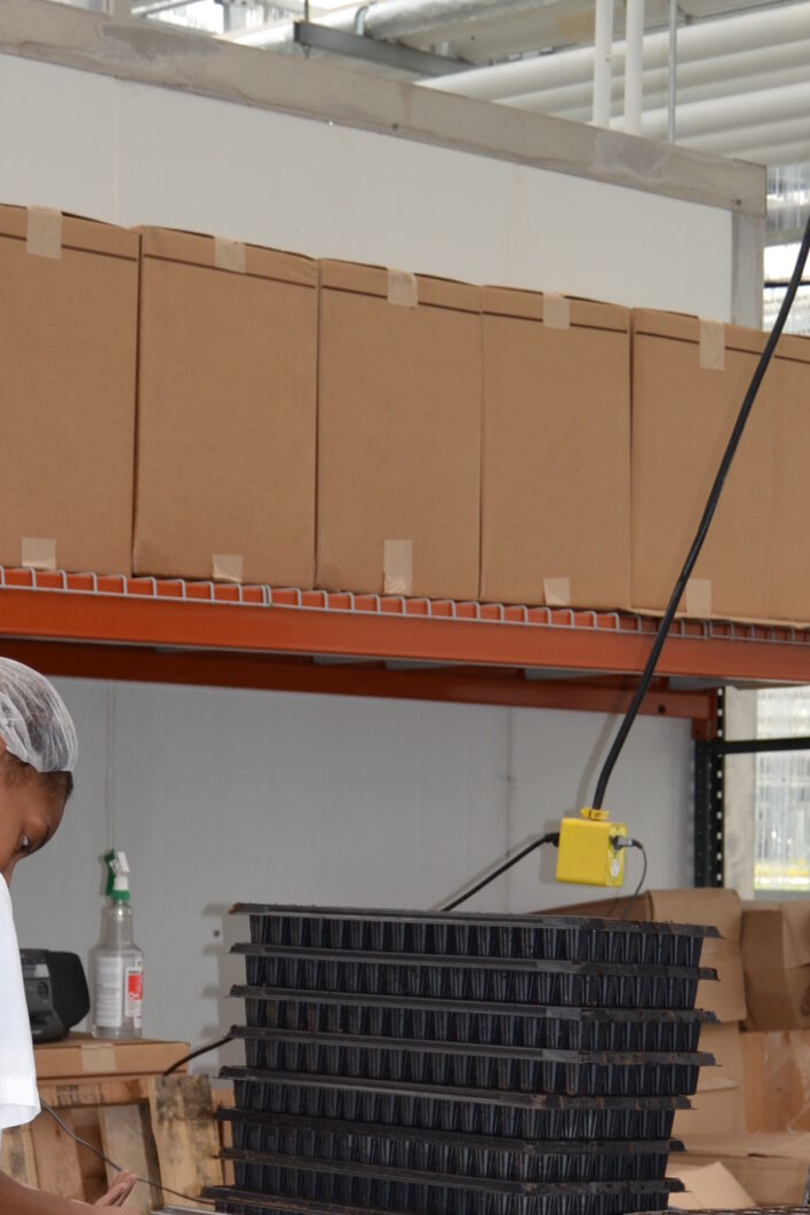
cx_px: 529
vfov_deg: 21.3
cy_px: 1038
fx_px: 3172
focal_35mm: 94
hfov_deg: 14.5
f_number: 4
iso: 125
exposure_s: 1/125
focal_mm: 26
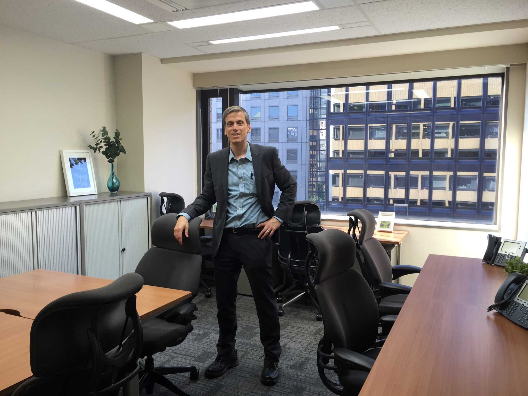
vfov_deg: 48.2
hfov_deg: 61.7
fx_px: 442
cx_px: 264
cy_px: 198
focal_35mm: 29
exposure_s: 1/60
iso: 40
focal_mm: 4.15
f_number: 2.2
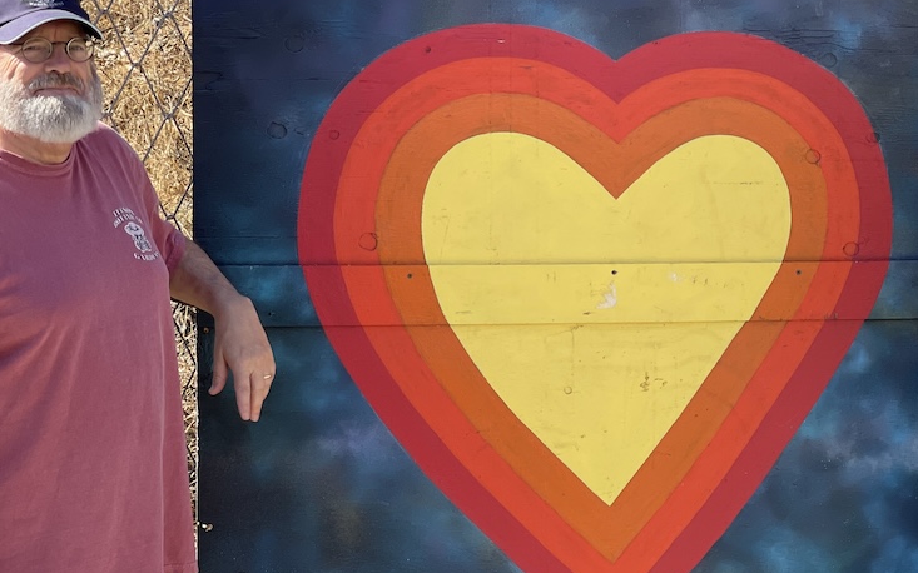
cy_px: 251
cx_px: 681
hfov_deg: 18.7
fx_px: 2777
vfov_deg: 11.8
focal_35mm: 111
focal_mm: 7.5
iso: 20
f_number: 2.2
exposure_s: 1/483
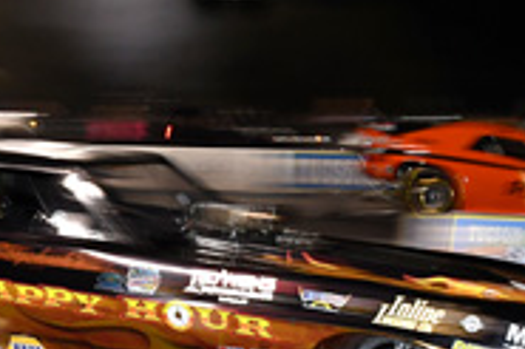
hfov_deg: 31.0
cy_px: 238
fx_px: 947
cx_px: 233
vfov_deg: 20.8
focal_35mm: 65
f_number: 5.6
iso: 640
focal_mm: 16
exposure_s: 1/30
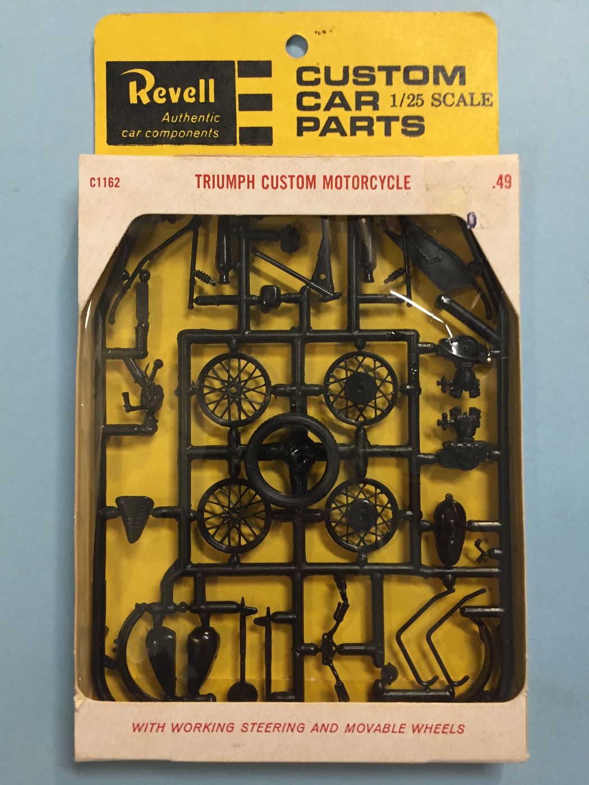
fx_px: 658
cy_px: 392
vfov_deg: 61.7
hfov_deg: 48.2
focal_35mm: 29
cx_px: 294
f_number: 2.2
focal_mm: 4.15
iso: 160
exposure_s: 1/30
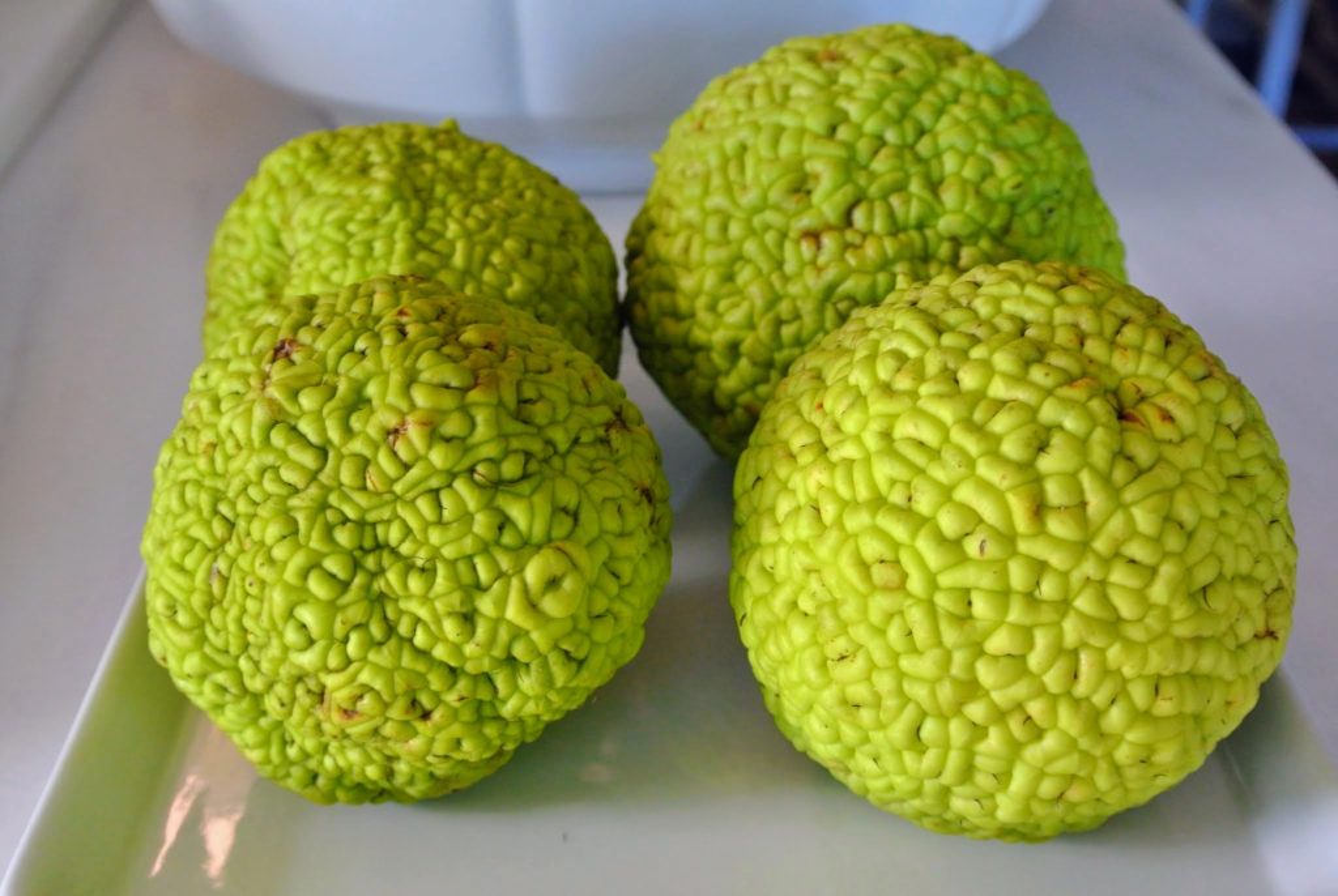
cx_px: 669
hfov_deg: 40.3
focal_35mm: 49
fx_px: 1824
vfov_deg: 27.6
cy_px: 448
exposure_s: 1/30
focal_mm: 18.2
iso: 560
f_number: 4.5
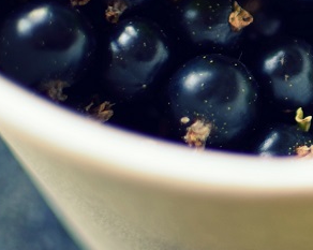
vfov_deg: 9.1
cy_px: -20
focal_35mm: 169
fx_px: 1564
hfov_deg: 11.0
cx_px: 466
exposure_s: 1/40
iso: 125
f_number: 1.8
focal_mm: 35
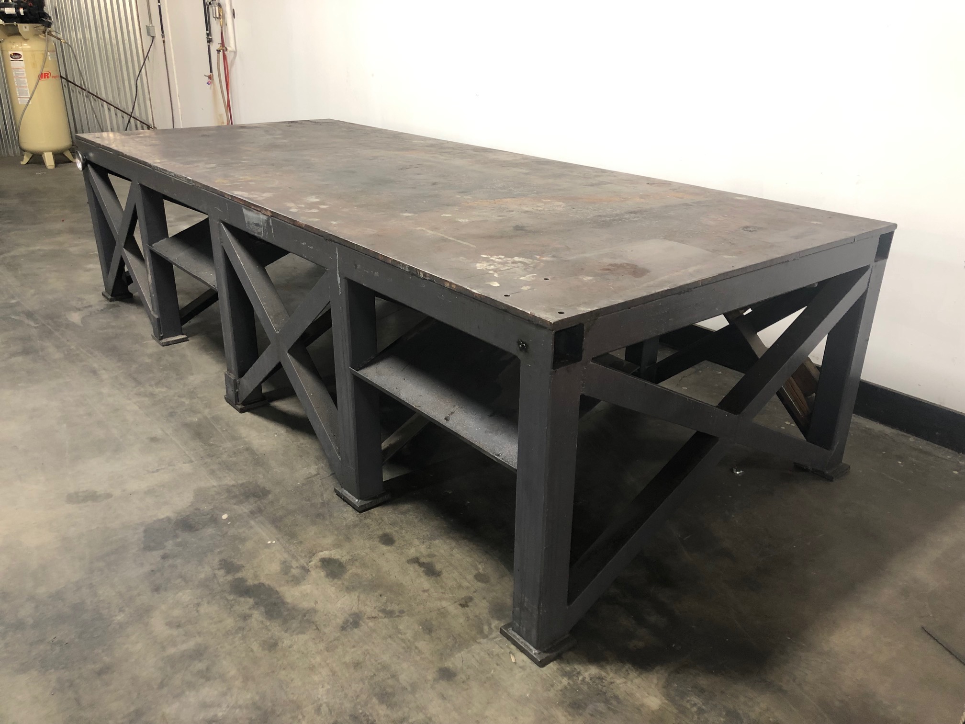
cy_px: 362
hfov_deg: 63.4
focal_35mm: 28
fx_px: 781
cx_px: 482
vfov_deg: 49.7
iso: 40
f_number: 1.8
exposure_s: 1/15
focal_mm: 4
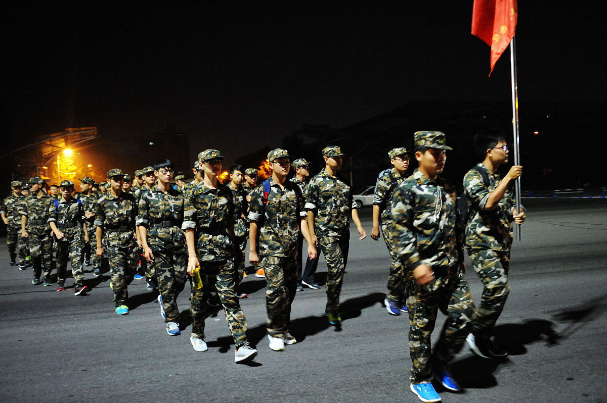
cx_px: 304
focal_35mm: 32
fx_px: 539
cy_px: 202
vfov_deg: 41.0
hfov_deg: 58.8
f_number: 2.8
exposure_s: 1/60
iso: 11400
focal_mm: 32
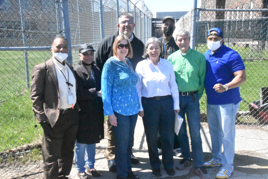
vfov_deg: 34.2
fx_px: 290
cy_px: 90
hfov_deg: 49.5
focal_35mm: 39
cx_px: 134
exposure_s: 1/2000
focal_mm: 26
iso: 20000
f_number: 22
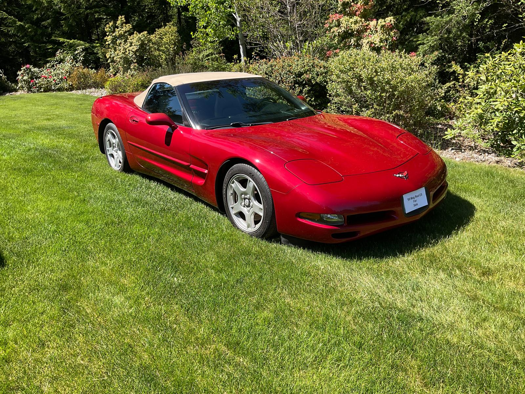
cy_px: 197
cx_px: 262
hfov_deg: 61.7
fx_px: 440
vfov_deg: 48.2
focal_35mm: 29
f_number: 1.8
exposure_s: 1/580
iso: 16
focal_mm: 3
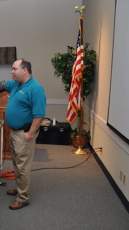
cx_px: -44
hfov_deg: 23.9
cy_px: 115
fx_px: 262
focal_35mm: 43
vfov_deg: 47.4
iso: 250
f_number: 4.5
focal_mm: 18
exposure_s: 1/60
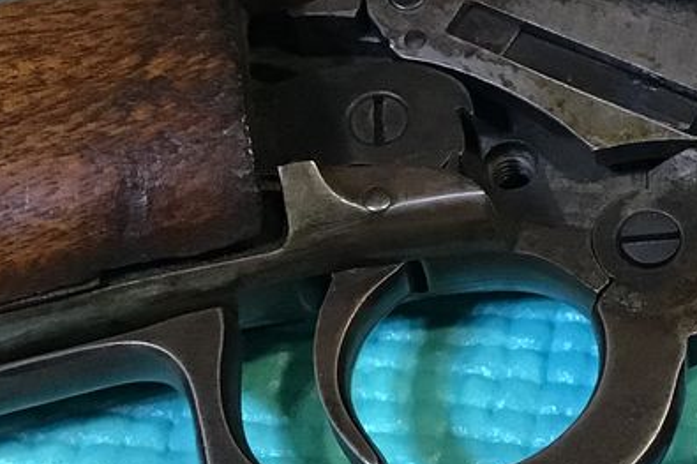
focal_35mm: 98
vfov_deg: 13.9
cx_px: 732
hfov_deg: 20.0
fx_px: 1897
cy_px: 196
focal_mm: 3.3
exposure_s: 1/30
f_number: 2.4
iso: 160
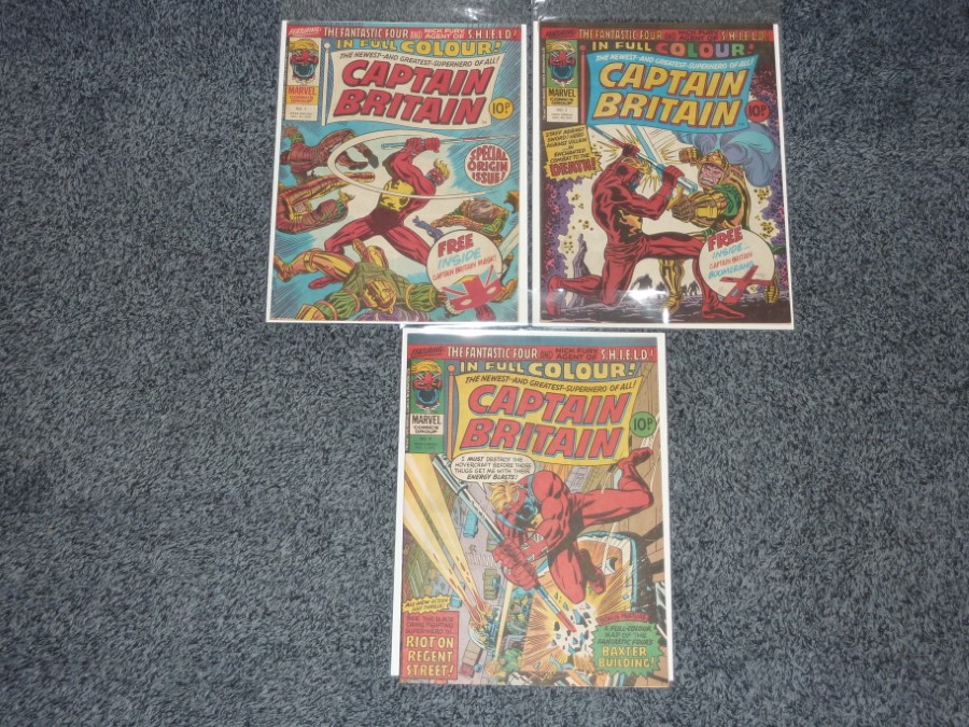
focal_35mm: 48
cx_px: 484
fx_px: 1344
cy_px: 364
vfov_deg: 30.3
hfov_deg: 39.7
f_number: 3.8
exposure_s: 1/30
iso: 125
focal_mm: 7.9
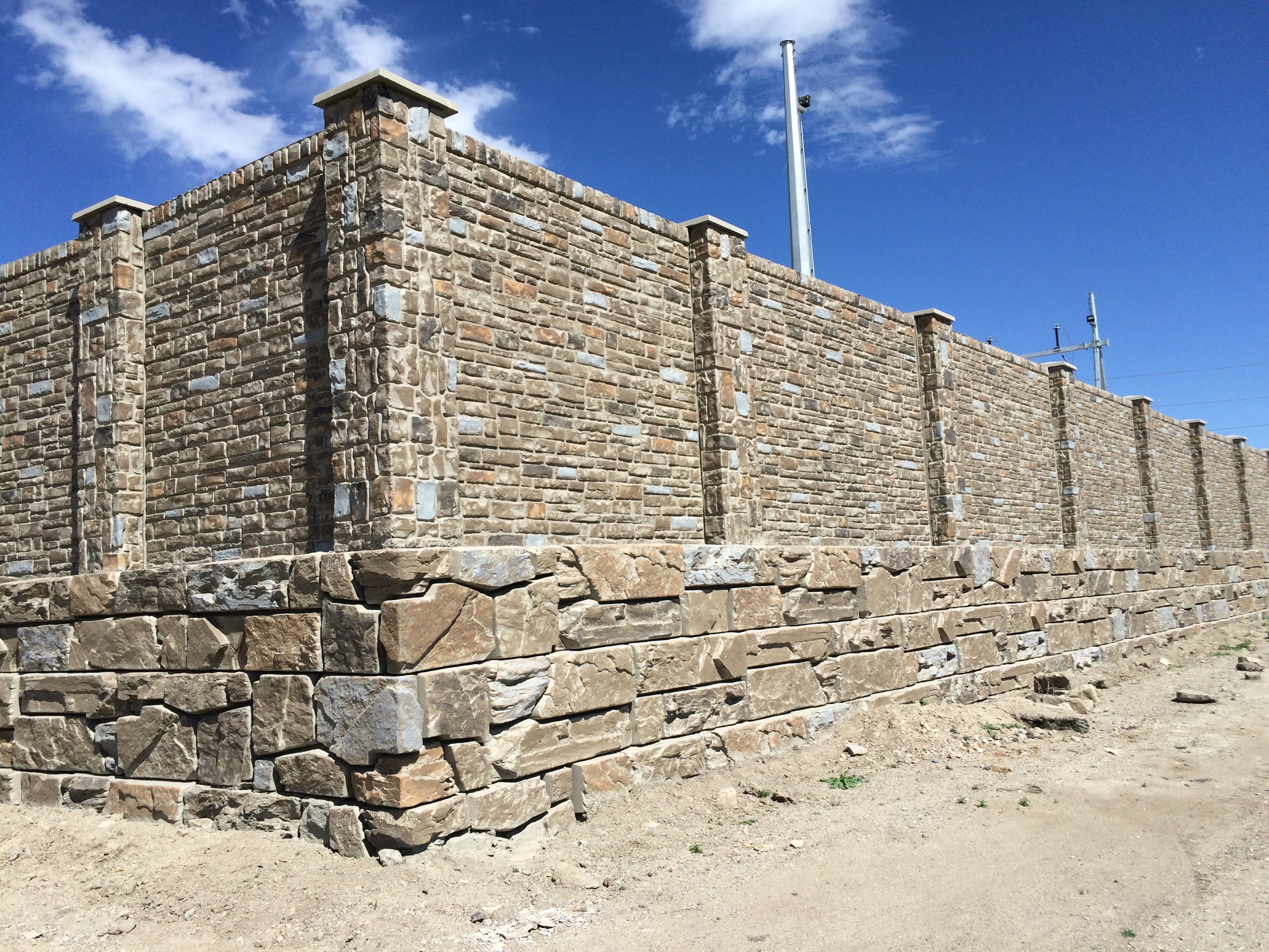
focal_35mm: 29
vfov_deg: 48.2
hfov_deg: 61.7
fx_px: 1063
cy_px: 476
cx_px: 634
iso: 32
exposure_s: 1/3165
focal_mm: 4.15
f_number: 2.2
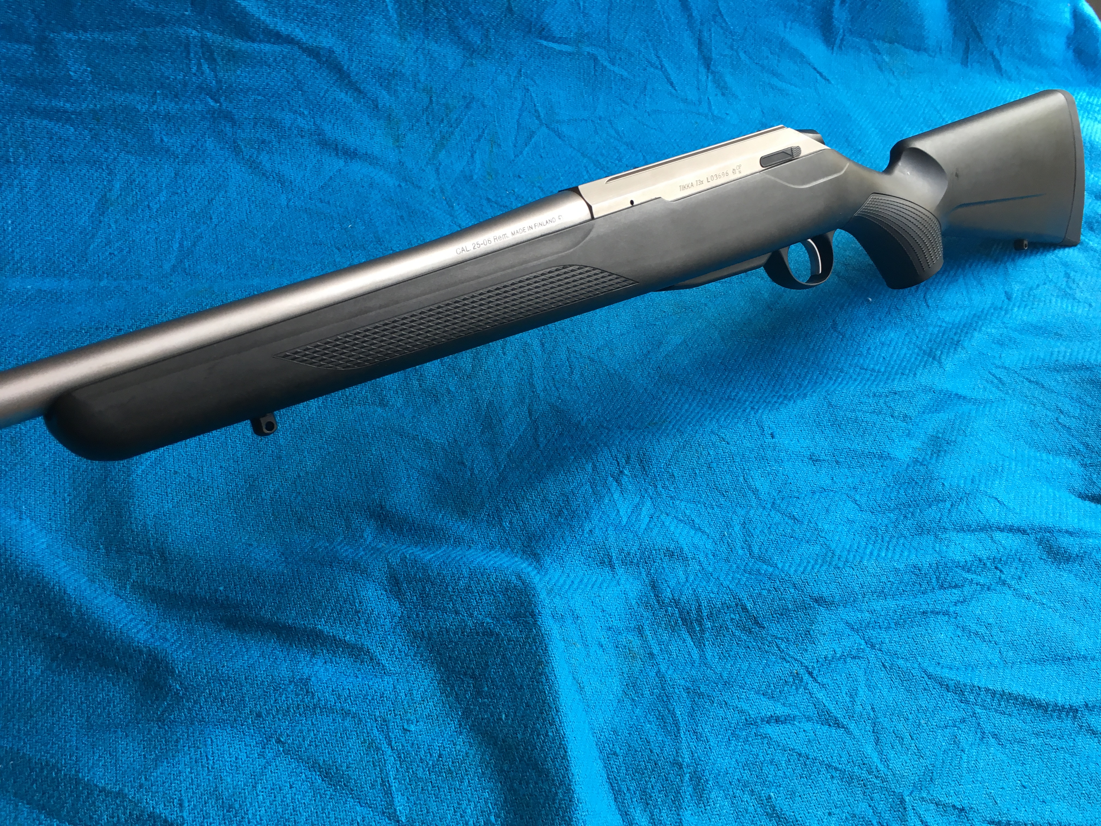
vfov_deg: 48.2
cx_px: 550
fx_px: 922
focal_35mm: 29
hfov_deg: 61.7
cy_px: 413
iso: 25
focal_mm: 4.15
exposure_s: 1/33
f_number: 2.2
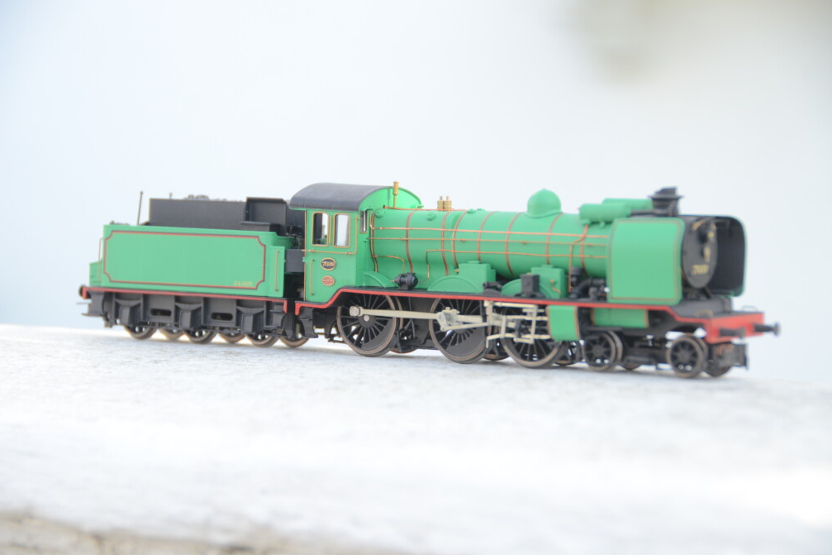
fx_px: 3165
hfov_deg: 15.0
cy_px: 275
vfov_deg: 10.0
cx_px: 413
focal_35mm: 137
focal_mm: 90
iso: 720
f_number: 5.3
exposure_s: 1/250
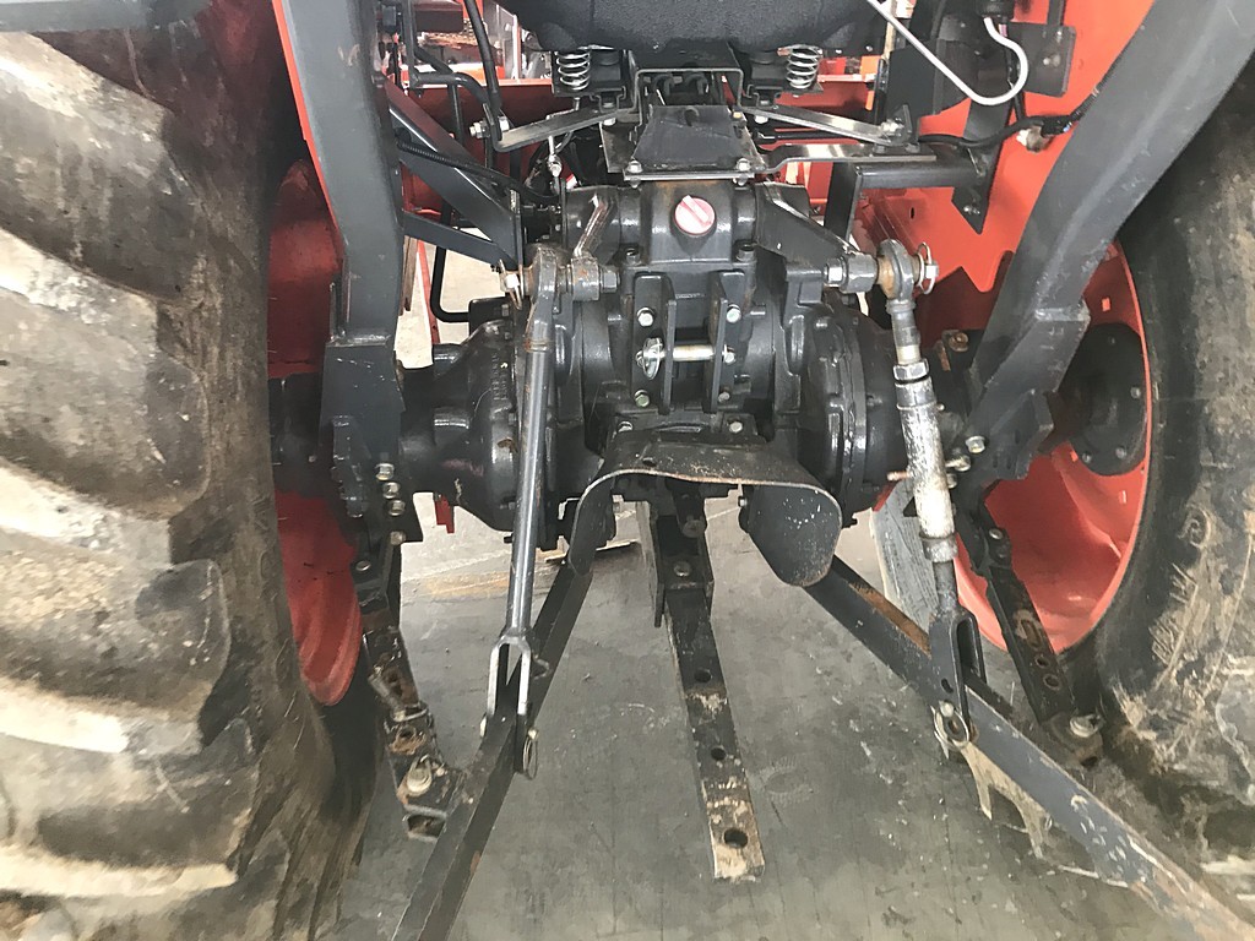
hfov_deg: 63.4
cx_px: 628
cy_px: 470
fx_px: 1015
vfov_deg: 49.7
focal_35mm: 28
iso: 40
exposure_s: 1/17
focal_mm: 3.99
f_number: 1.8
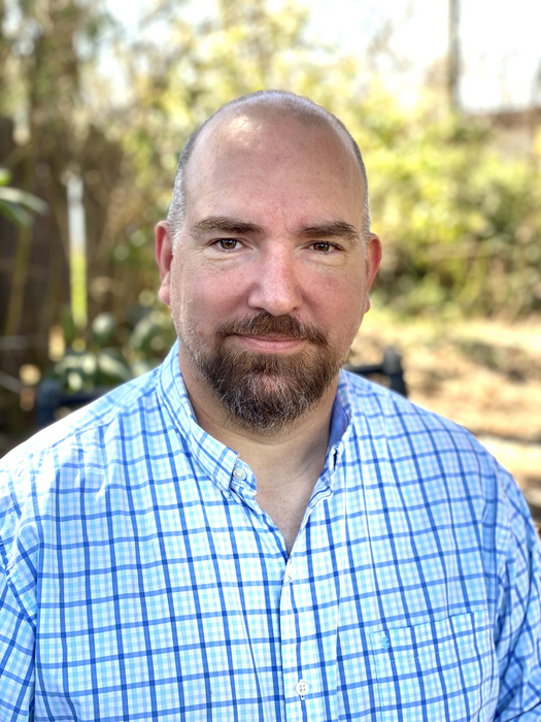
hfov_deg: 28.0
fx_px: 1084
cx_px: 270
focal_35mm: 52
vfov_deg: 36.8
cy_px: 361
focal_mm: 6
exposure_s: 1/122
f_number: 2
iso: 40
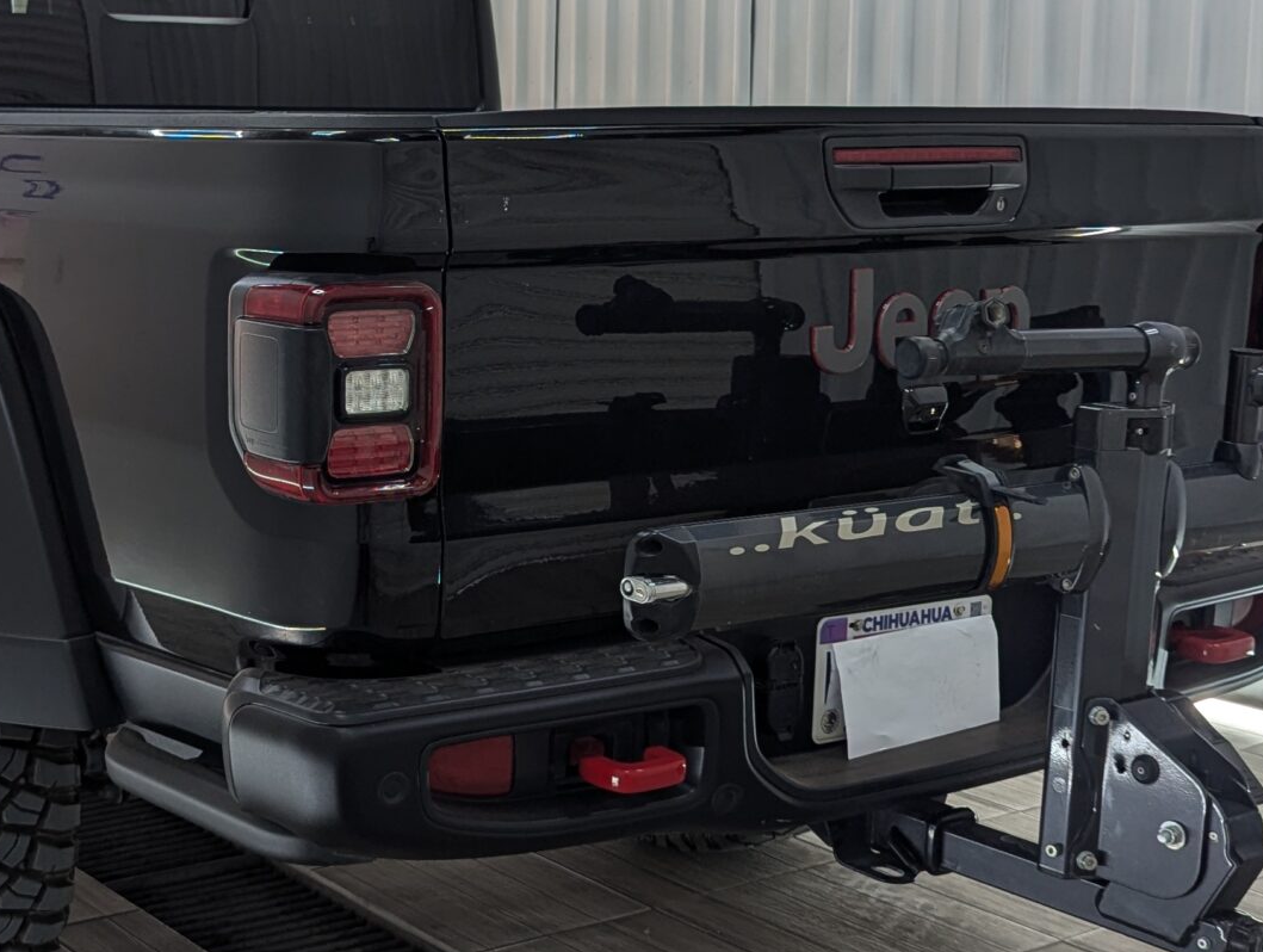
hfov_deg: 32.4
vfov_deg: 25.3
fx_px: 2120
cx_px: 289
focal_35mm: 58
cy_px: 453
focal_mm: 6.81
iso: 38
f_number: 1.85
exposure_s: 1/44.3
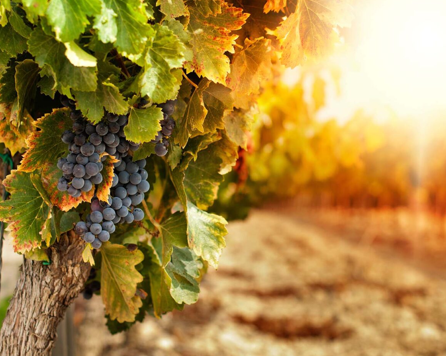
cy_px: 177
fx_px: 1201
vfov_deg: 16.9
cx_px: 247
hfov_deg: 21.0
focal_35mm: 91
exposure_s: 1/800
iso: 100
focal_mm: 50
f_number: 3.2
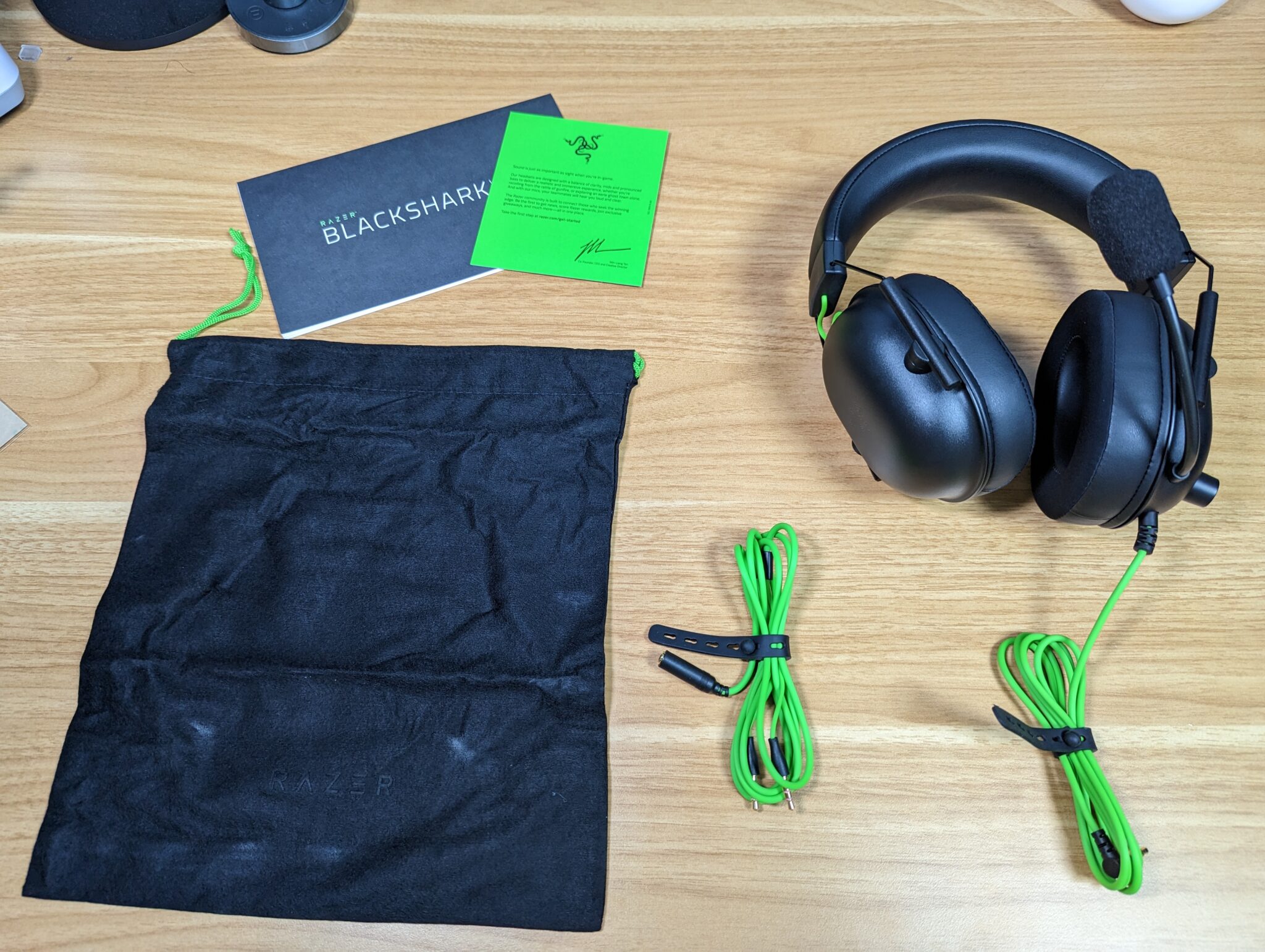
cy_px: 476
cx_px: 632
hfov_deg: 71.5
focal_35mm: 24
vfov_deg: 56.9
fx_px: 878
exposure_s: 1/24
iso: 178
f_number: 1.85
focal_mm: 6.81
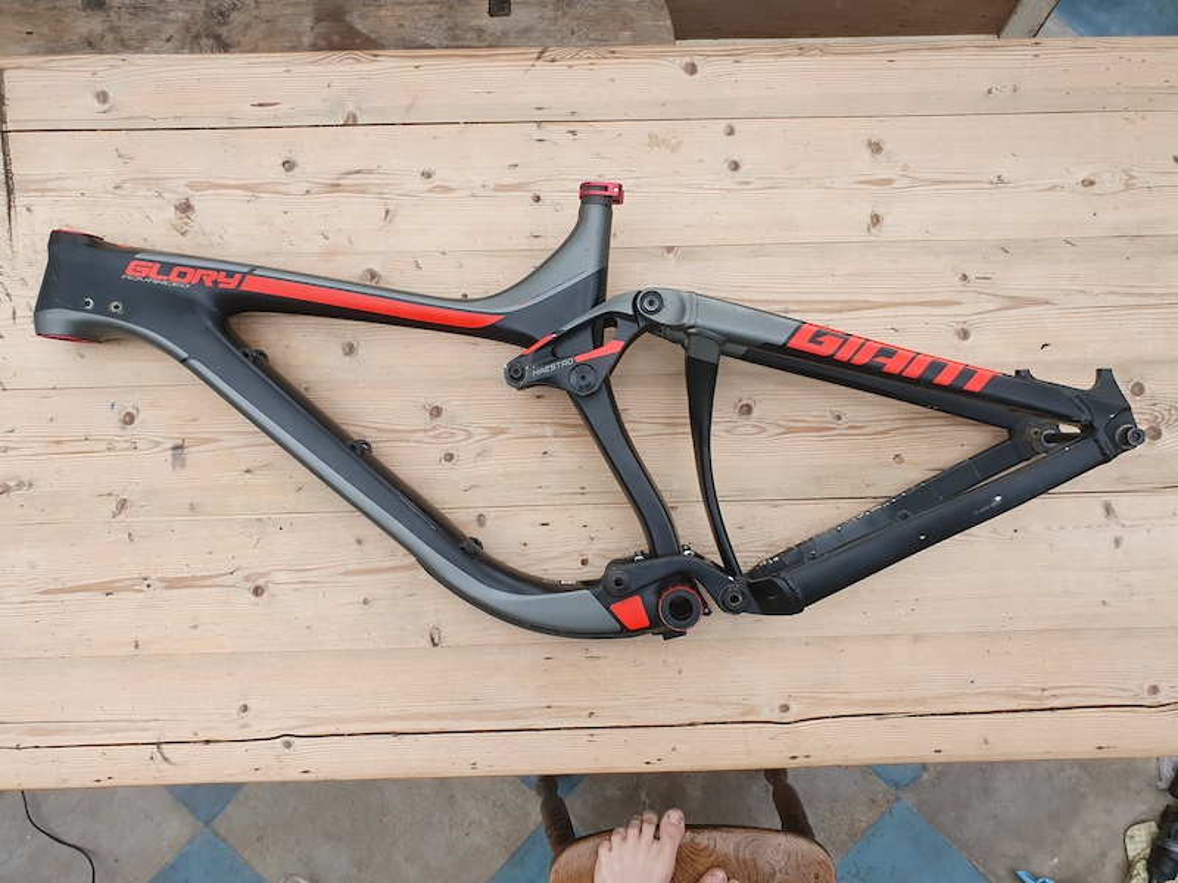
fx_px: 885
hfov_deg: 67.3
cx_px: 589
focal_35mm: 26
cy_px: 442
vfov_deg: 53.1
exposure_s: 1/120
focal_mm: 4.32
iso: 100
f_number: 2.4
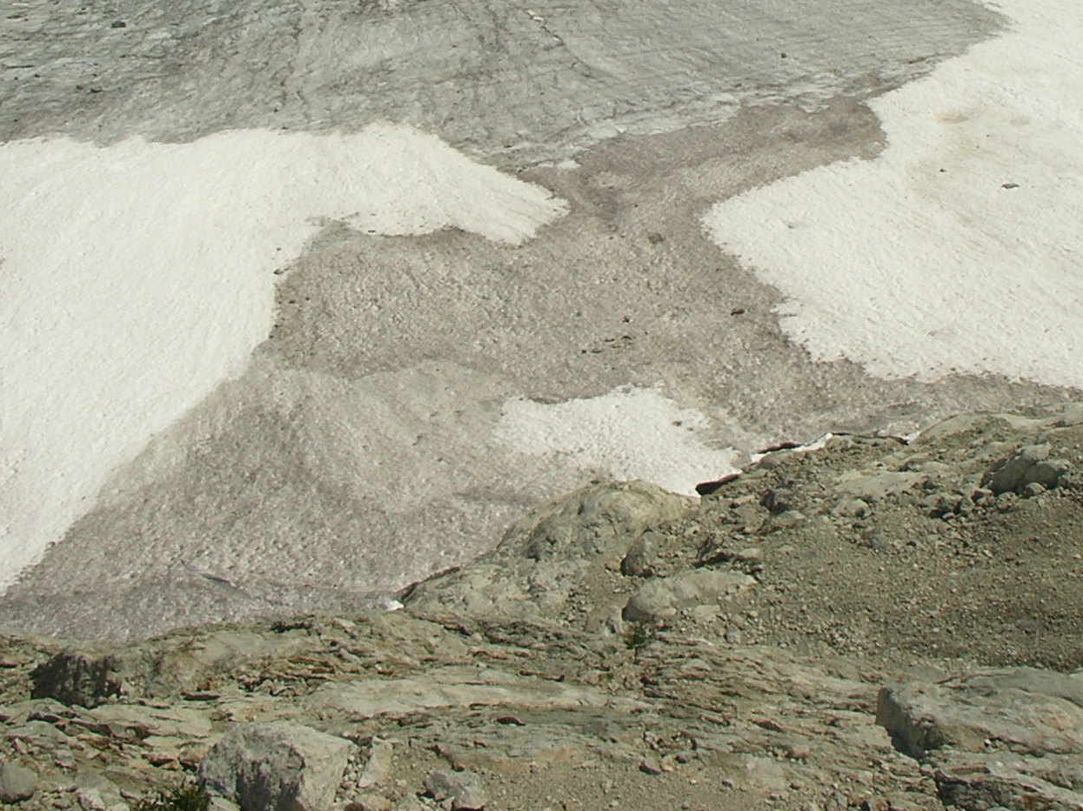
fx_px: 2126
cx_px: 674
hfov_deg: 28.5
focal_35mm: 68
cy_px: 70
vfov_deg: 21.1
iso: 50
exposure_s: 1/500
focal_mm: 5.7
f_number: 6.9
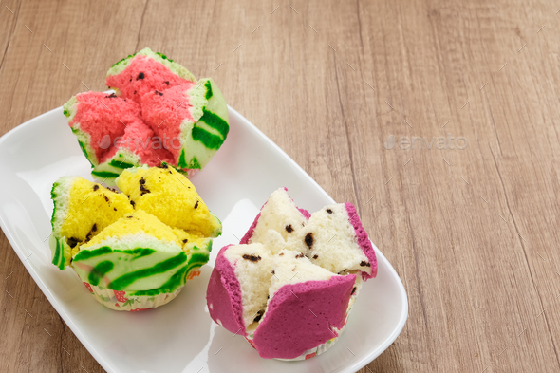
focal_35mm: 73
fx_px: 1135
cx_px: 280
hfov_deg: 27.7
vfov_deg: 18.7
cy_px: 186
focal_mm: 48.4
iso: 320
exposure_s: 1/100
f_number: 11
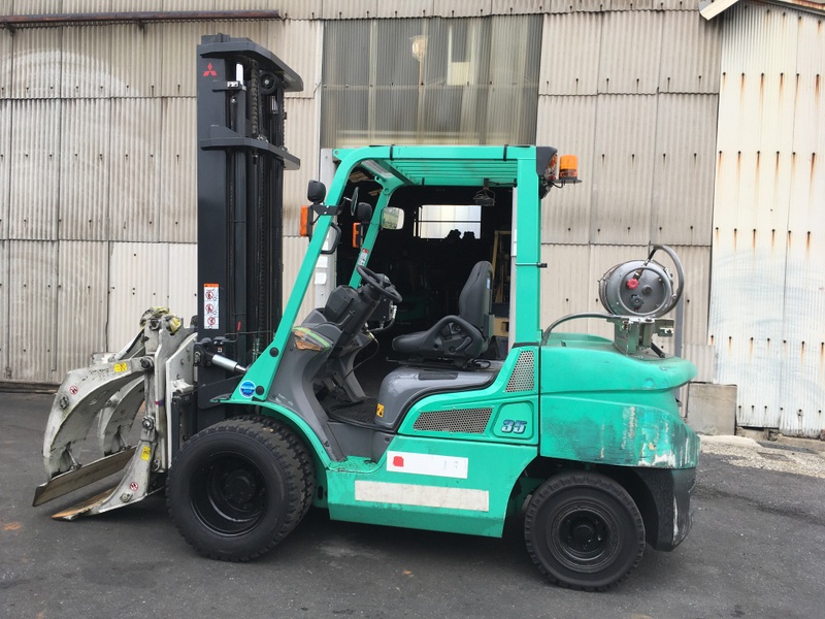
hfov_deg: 61.7
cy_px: 310
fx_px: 691
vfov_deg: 48.2
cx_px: 412
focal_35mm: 29
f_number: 2.2
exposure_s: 1/442
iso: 25
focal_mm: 4.15
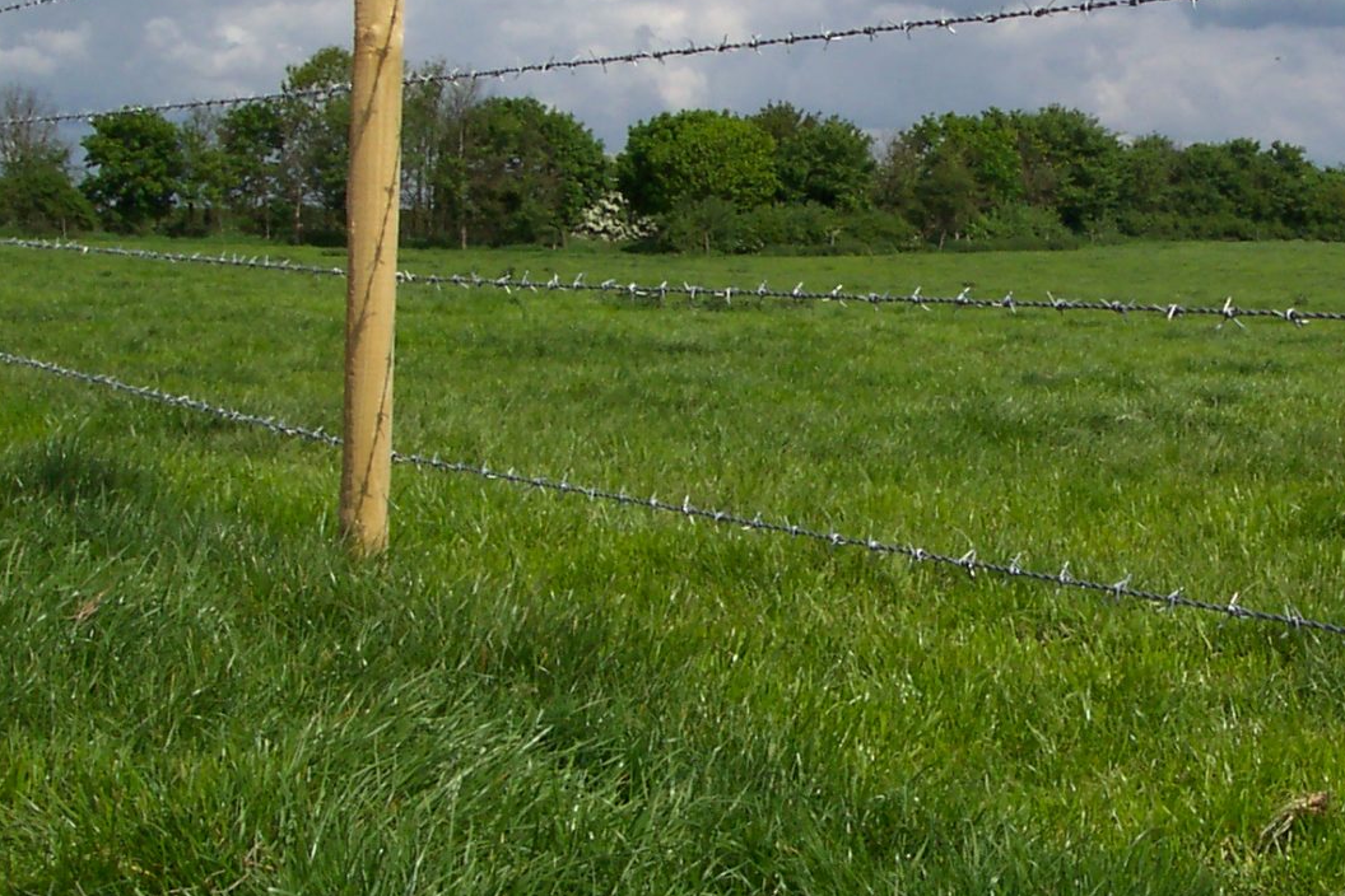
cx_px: 1128
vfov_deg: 18.8
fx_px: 2690
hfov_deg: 27.4
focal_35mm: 72
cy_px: 202
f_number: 4.8
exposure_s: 1/1000
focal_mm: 8
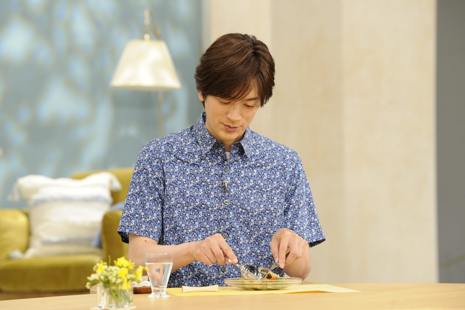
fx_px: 2065
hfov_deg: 12.8
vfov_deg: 8.6
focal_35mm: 160
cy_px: 155
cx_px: 232
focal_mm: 160
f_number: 5
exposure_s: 1/100
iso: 1600
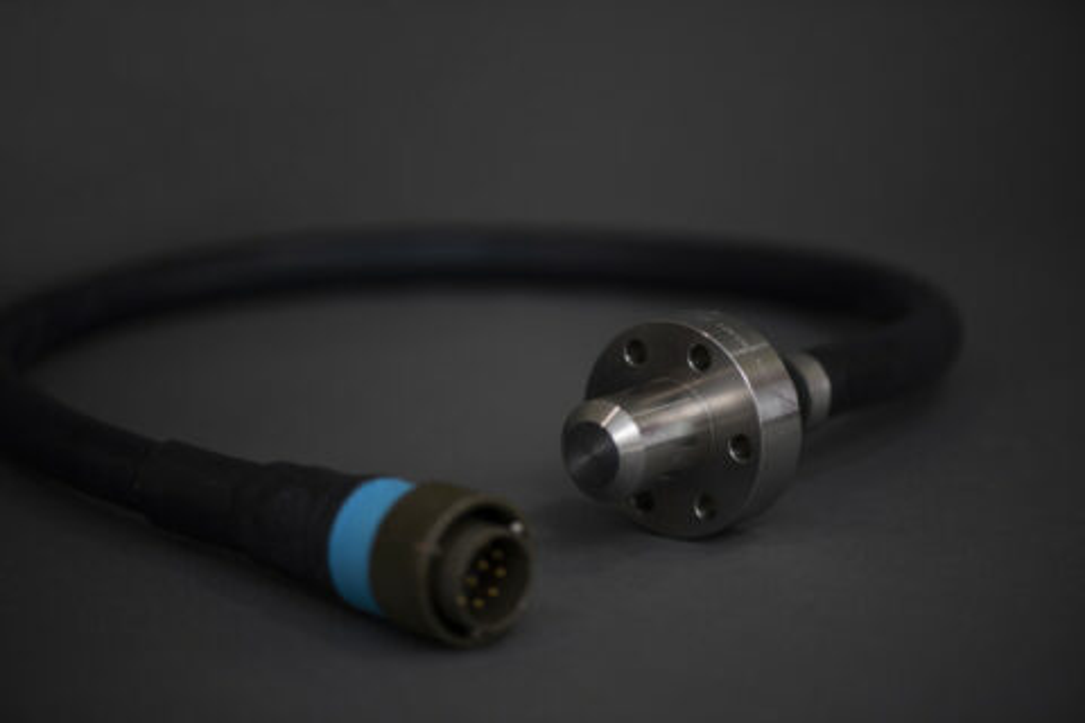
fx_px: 3164
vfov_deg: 13.0
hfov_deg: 19.5
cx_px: 542
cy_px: 362
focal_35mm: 105
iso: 100
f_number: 3
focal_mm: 105
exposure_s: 1/60
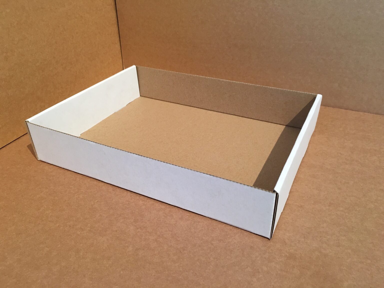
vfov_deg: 48.2
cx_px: 192
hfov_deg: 61.7
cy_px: 144
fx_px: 322
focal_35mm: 29
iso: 100
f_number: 2.2
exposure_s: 1/33
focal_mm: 4.15
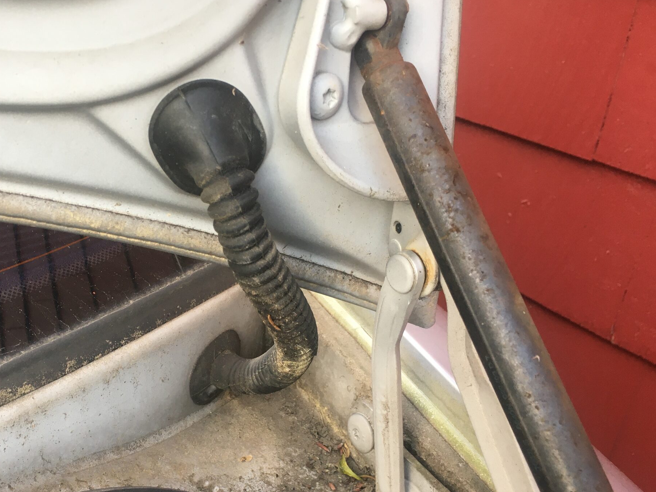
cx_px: 210
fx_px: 777
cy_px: 310
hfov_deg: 45.0
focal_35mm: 41
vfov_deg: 34.9
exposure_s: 1/40
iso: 25
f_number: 2.2
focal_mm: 4.15
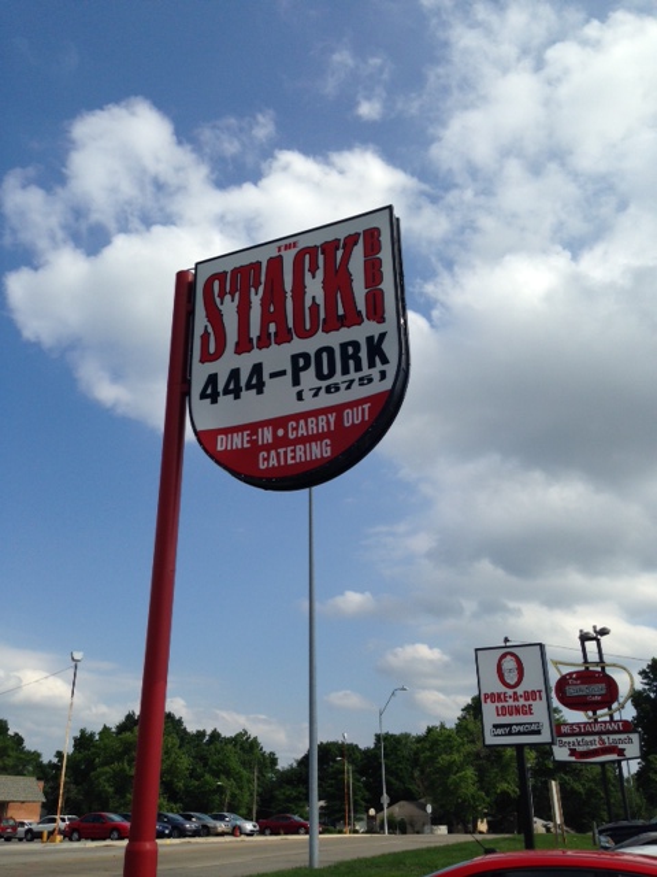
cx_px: 328
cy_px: 438
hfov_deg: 42.9
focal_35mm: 33
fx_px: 835
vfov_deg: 55.4
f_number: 2.4
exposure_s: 1/2710
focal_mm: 4.12
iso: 50
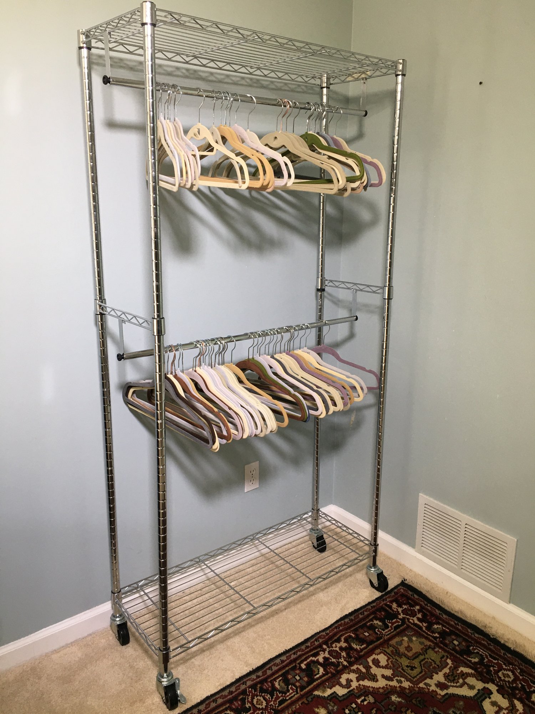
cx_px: 268
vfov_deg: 61.7
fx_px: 598
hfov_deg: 48.2
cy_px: 357
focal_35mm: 29
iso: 25
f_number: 2.2
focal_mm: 4.15
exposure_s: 1/15
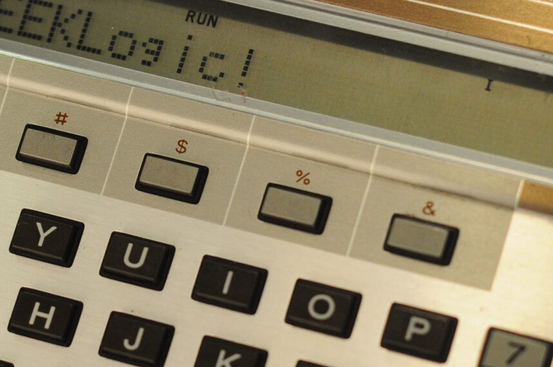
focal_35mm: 179
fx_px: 2746
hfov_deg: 11.4
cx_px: 67
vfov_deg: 7.7
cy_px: 157
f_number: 3.2
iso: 640
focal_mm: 50
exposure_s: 1/250
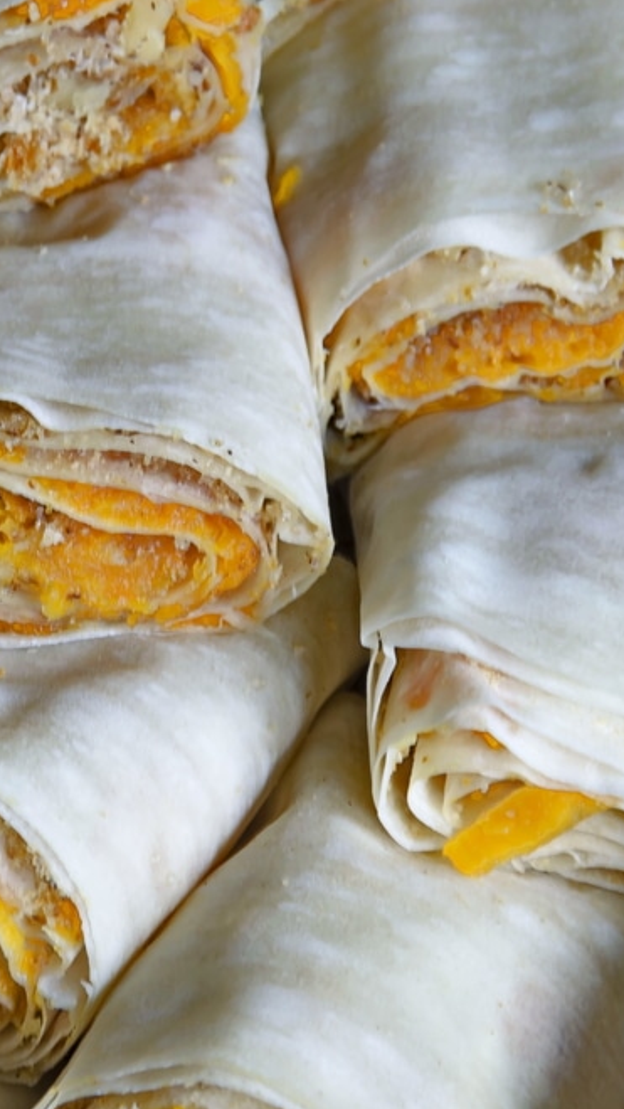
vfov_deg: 6.7
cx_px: -88
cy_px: 555
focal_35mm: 321
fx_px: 9430
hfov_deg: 3.8
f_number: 14
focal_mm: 135
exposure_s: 1
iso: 100
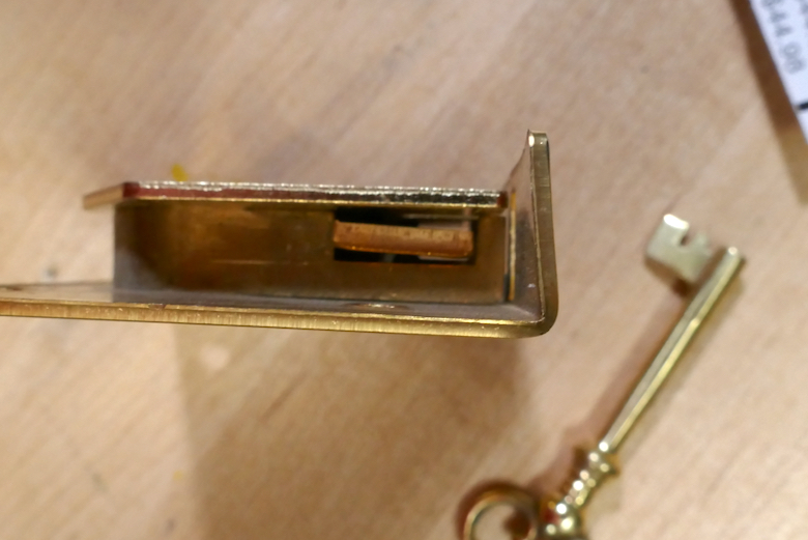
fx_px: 921
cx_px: 372
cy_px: 285
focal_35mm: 41
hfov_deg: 47.3
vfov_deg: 32.7
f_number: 8
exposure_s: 1/60
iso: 1600
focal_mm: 9.1
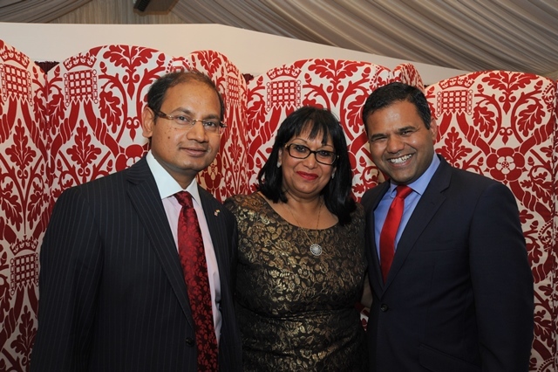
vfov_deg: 35.0
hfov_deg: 50.7
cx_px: 279
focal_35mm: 38
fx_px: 589
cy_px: 186
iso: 1250
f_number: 8
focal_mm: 38
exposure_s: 1/60
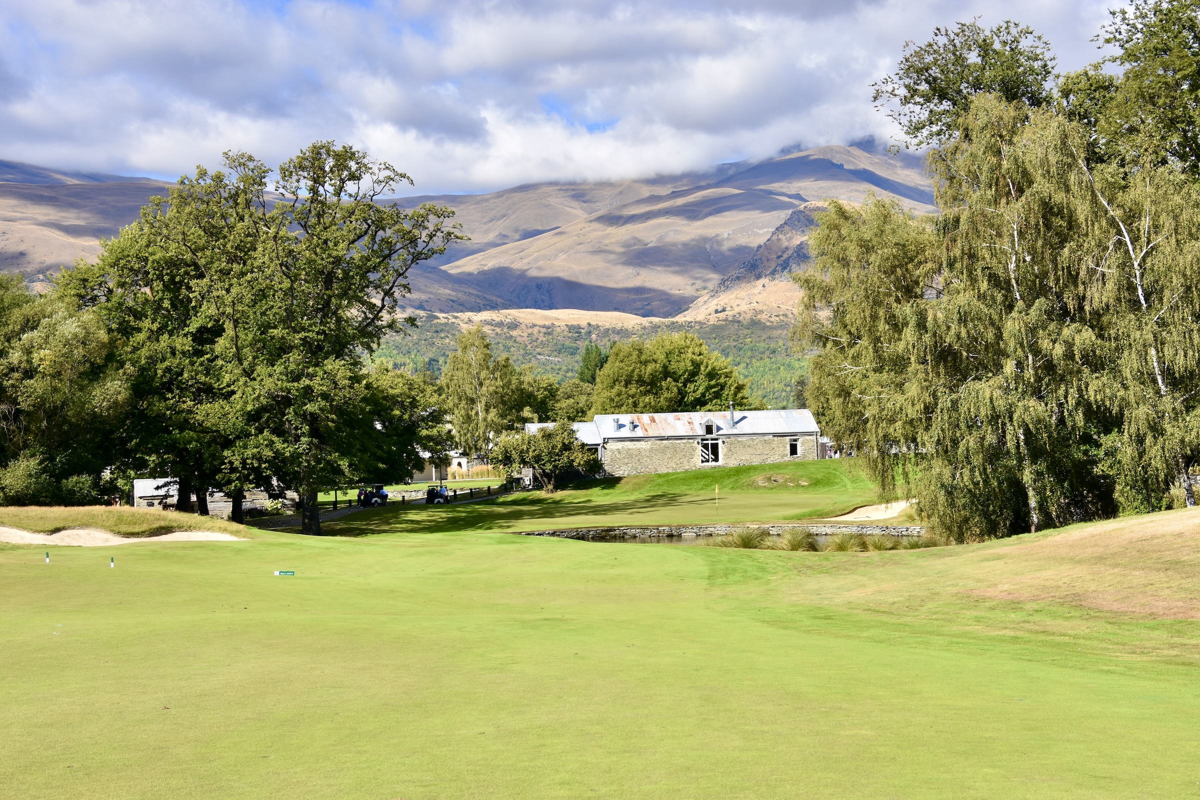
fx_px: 2000
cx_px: 600
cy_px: 400
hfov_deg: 33.4
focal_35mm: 60
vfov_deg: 22.6
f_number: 8
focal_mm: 40
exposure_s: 1/500
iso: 200
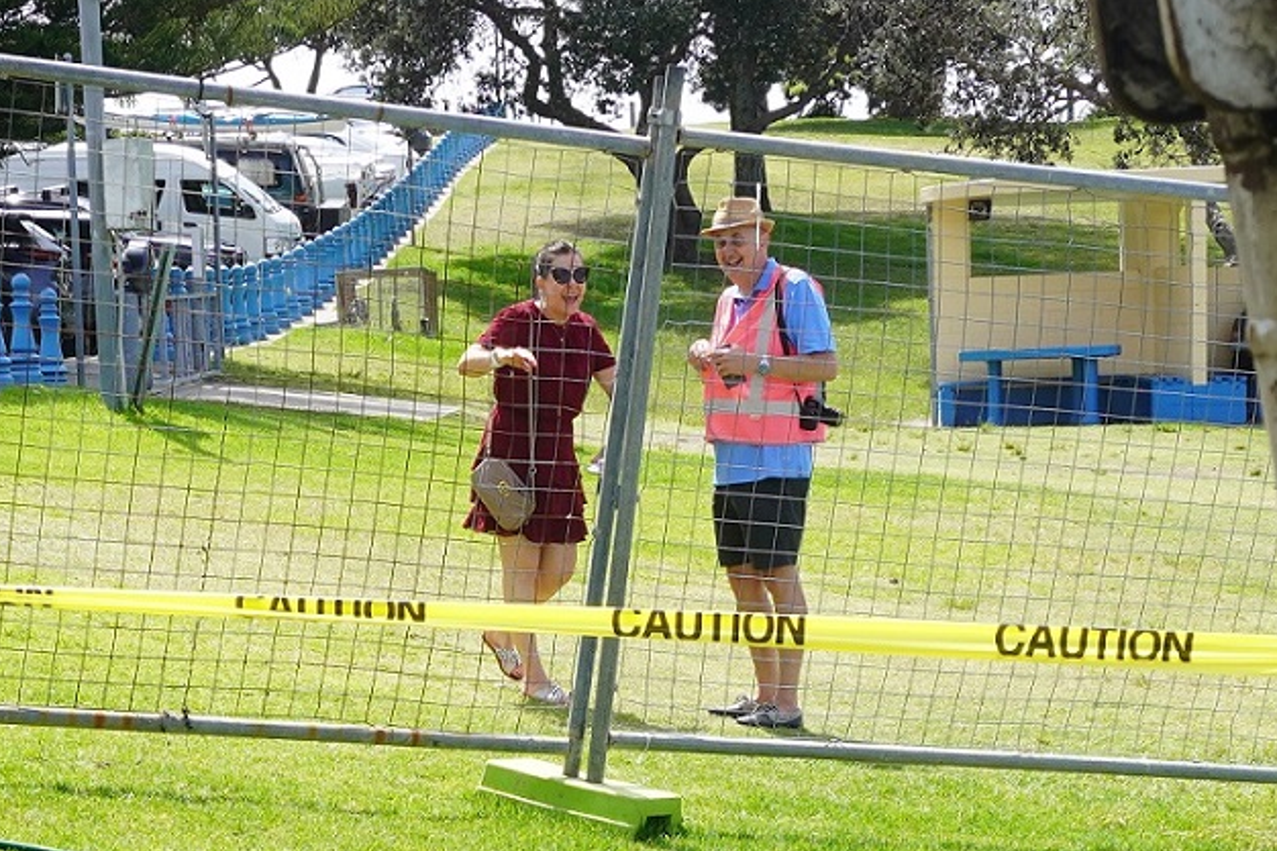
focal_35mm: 109
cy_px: 1129
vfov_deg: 12.2
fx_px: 3855
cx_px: 371
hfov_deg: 18.7
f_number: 8
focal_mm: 21
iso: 100
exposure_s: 1/125
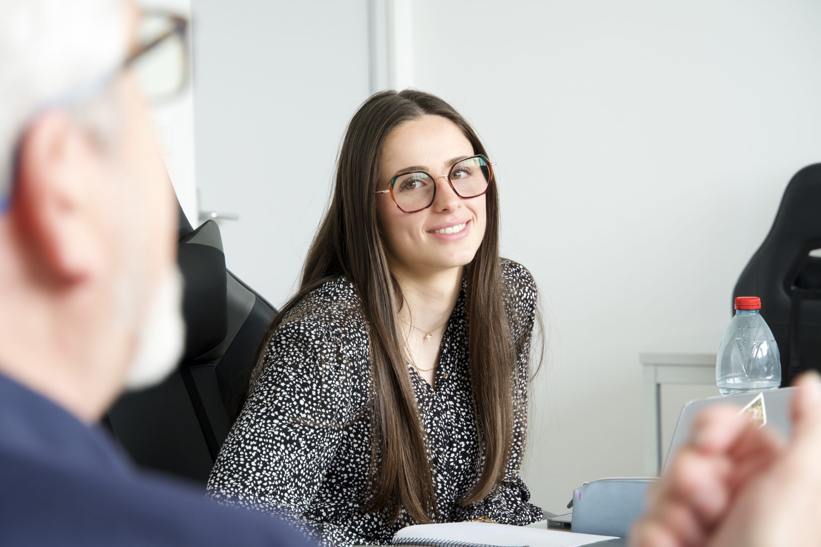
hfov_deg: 18.4
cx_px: 410
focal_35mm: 111
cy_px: 274
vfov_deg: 12.3
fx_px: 2531
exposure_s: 1/40
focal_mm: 74
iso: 400
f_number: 6.3
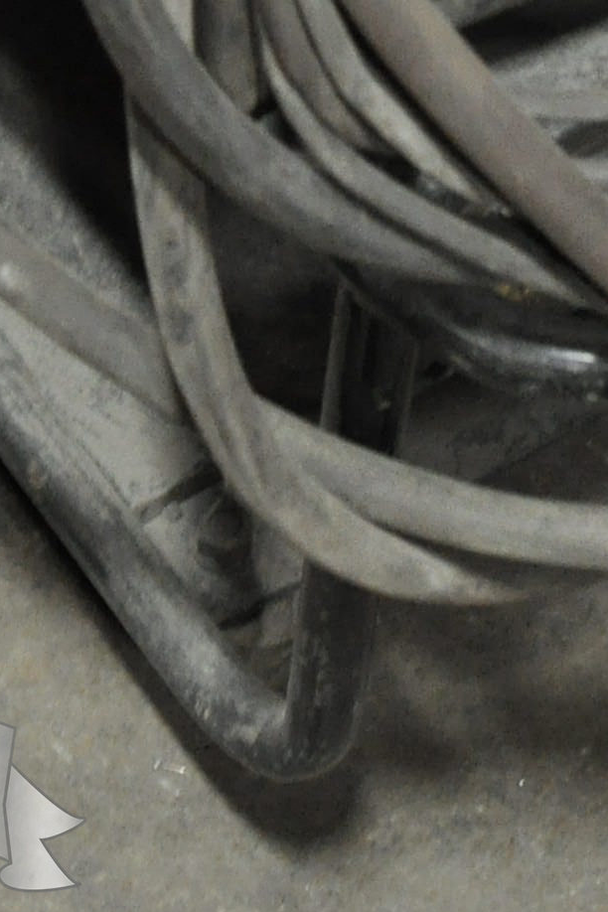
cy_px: -525
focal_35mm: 154
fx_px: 3901
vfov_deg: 12.6
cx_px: 259
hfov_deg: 8.9
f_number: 2.8
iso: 1600
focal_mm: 22
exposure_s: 1/30
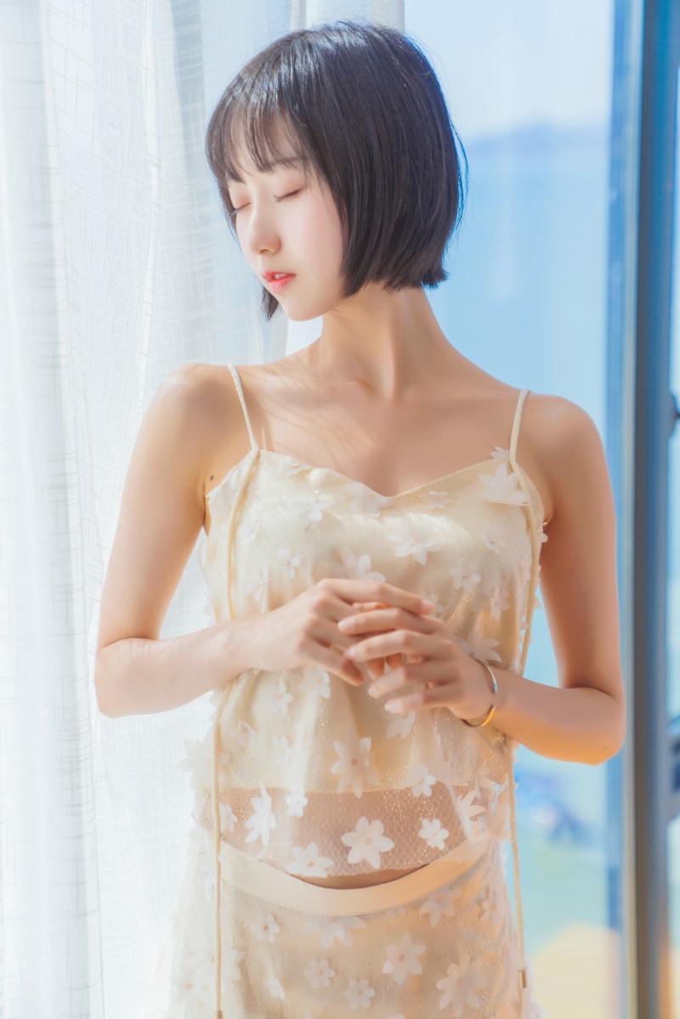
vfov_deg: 31.4
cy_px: 510
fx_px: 1812
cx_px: 340
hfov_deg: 21.3
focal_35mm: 64
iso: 160
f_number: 2.8
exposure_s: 1/1000
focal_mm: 64
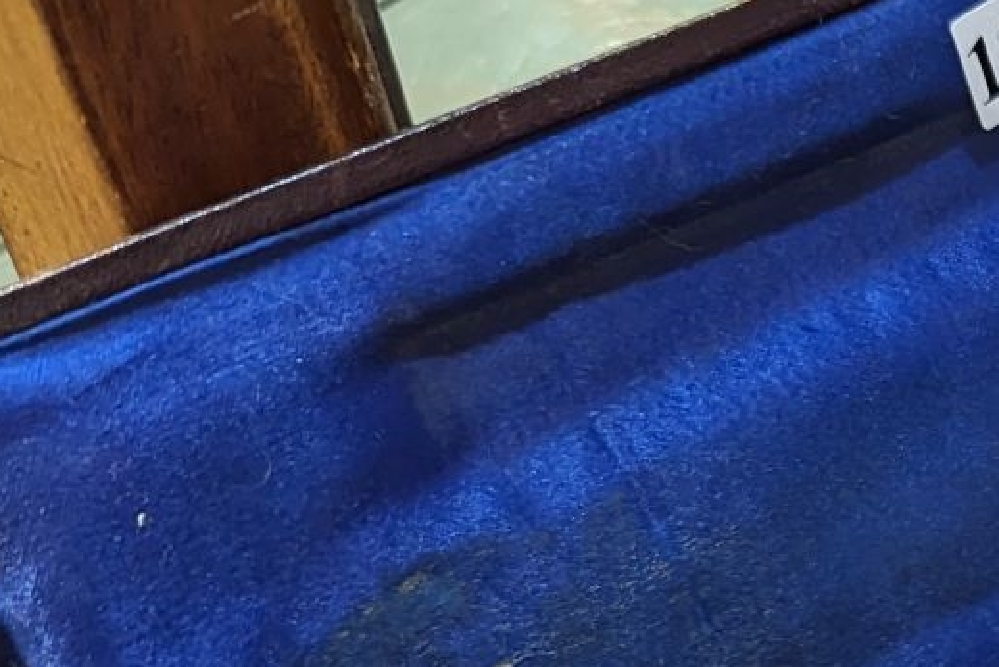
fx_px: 2720
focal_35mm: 98
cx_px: 1641
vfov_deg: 13.7
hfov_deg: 17.8
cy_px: 736
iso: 175
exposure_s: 1/100
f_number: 1.85
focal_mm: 6.81
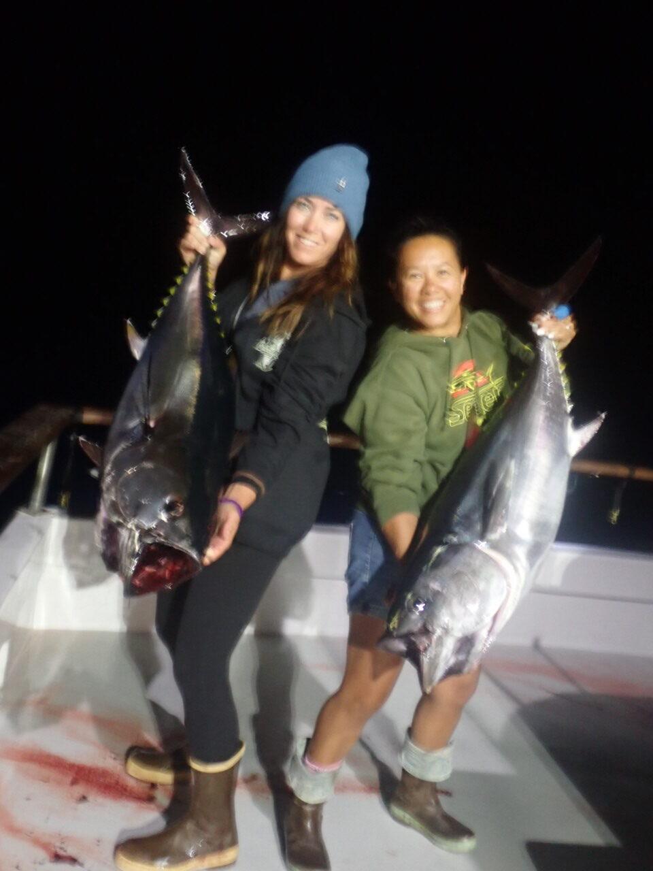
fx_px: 956
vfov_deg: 49.0
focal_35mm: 38
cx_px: 326
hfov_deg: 37.7
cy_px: 436
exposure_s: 1/10
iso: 800
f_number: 2.7
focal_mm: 6.83
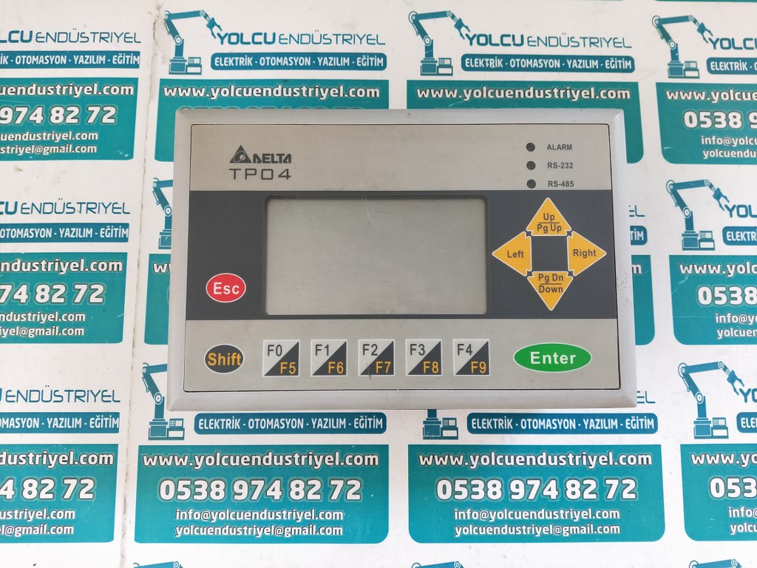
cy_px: 284
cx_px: 378
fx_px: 503
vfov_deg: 58.9
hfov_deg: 73.9
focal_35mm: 23
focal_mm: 3.99
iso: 94
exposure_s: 1/50
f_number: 1.7
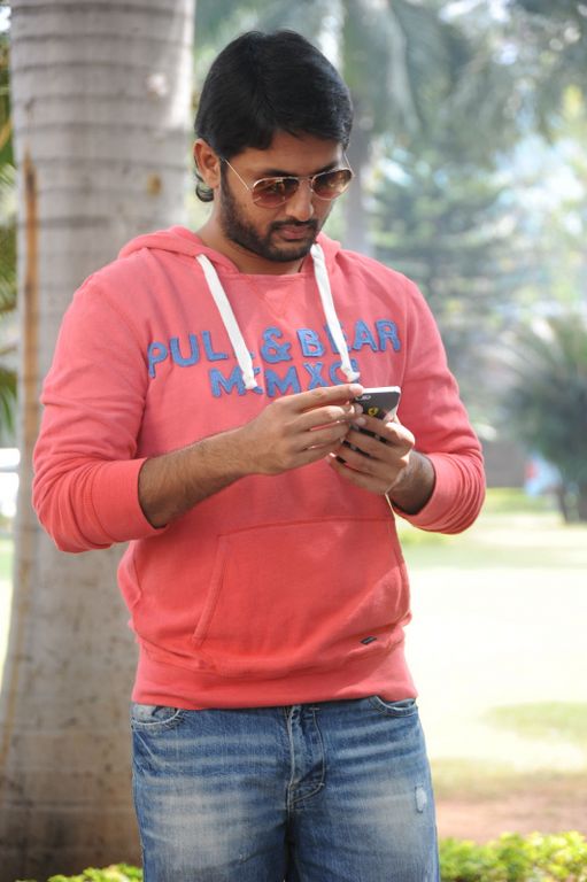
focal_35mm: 120
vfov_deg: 17.1
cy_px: 441
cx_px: 294
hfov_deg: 11.4
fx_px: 2939
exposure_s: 1/125
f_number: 5.6
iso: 500
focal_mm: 120
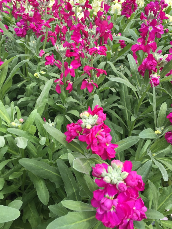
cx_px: 86
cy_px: 114
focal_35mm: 29
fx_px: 192
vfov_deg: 61.7
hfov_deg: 48.2
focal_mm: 4.15
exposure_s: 1/746
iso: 32
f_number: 2.2
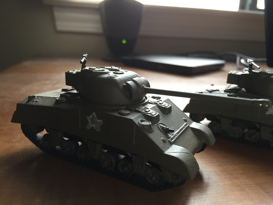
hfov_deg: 61.7
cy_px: 102
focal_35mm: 29
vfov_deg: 48.2
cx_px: 136
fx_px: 229
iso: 40
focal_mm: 4.15
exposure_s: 1/30
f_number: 2.2
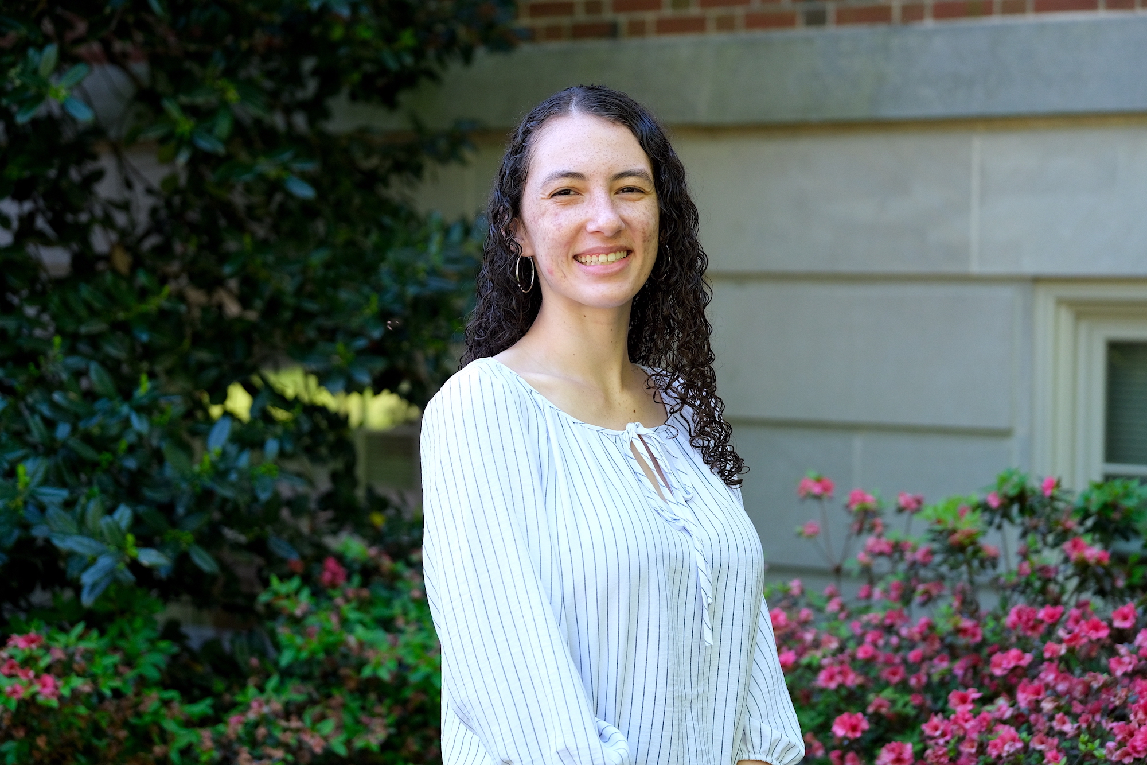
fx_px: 2389
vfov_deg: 18.2
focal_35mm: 75
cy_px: 382
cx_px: 574
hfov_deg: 27.0
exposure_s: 1/500
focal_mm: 50
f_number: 2.8
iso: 800
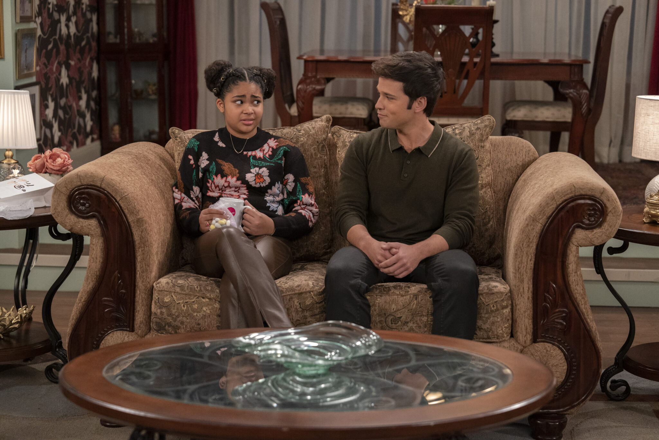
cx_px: 330
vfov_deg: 19.5
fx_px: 1281
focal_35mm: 70
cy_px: 220
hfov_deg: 28.8
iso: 8000
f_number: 3.2
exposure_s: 1/200
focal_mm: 70
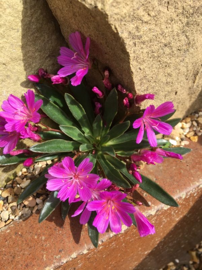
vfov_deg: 61.7
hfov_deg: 48.2
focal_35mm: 29
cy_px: 135
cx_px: 101
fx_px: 226
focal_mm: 4.15
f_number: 2.2
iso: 25
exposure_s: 1/836
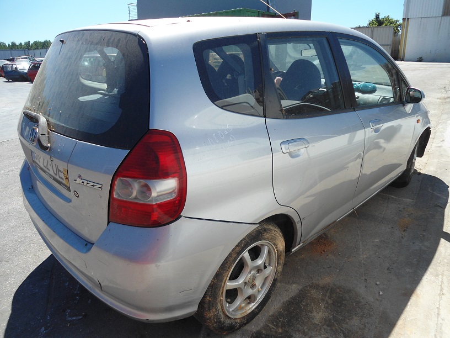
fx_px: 338
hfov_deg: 67.3
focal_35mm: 26
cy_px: 169
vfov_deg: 53.1
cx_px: 225
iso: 80
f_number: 2.8
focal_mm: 4.7
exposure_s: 1/800
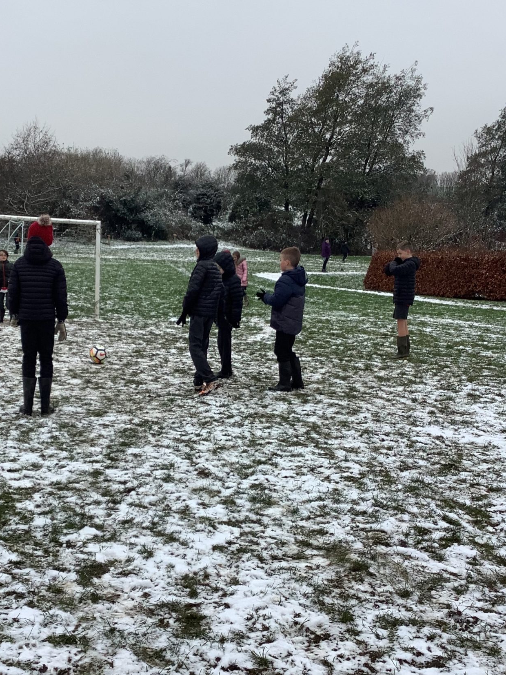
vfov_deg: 39.6
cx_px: 204
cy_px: 385
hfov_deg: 30.2
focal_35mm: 48
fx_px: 935
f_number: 2.4
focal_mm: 3.3
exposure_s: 1/331
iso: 25
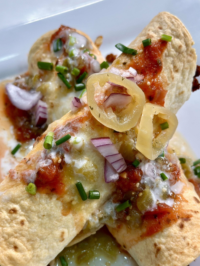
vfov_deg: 34.9
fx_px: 424
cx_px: 98
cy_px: 144
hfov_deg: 26.6
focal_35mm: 55
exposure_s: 1/172
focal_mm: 6.86
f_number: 1.78
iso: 64
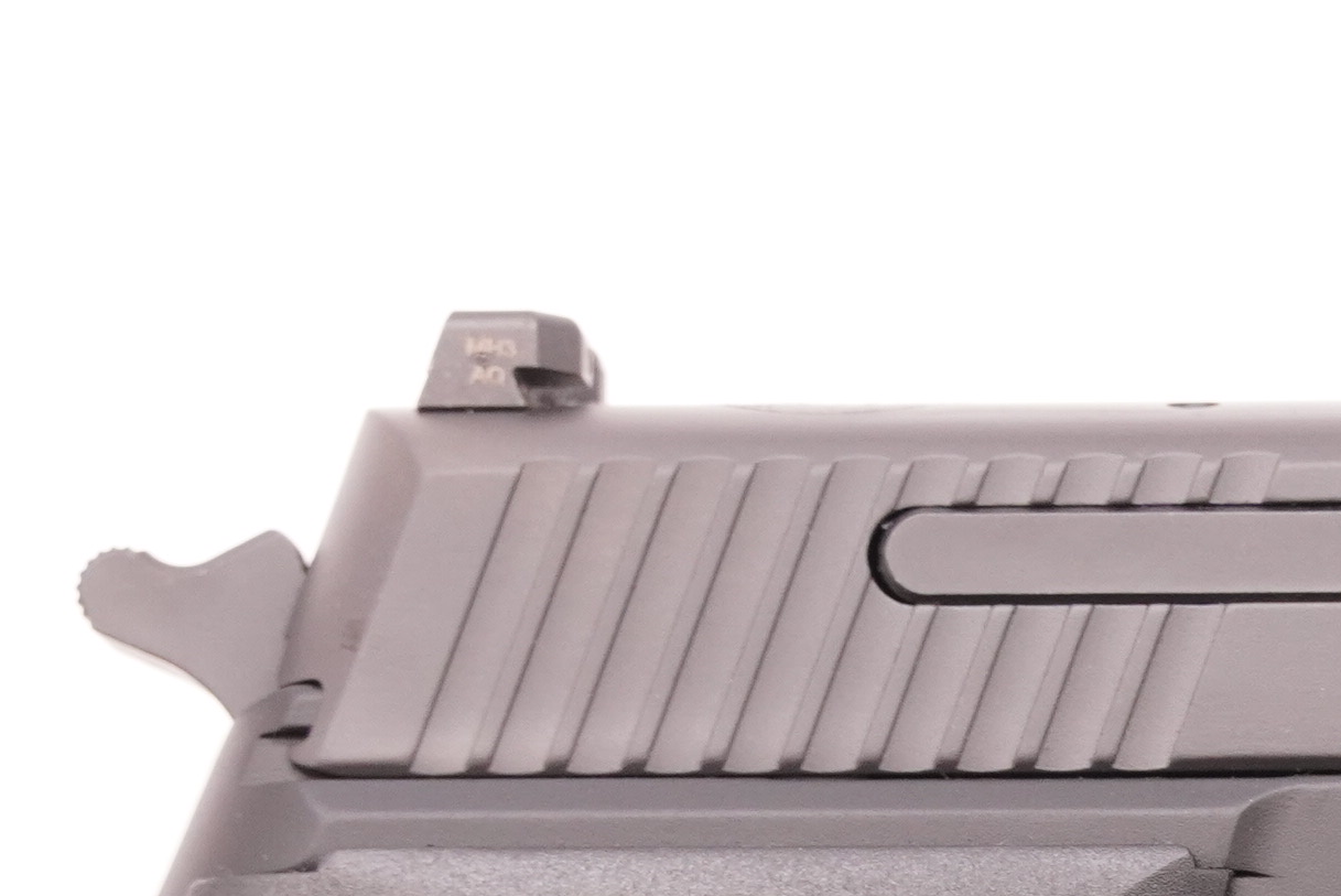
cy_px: 1408
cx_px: 1641
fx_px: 7790
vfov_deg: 6.5
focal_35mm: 209
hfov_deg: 9.7
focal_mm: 40
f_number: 5.6
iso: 1000
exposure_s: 1/125
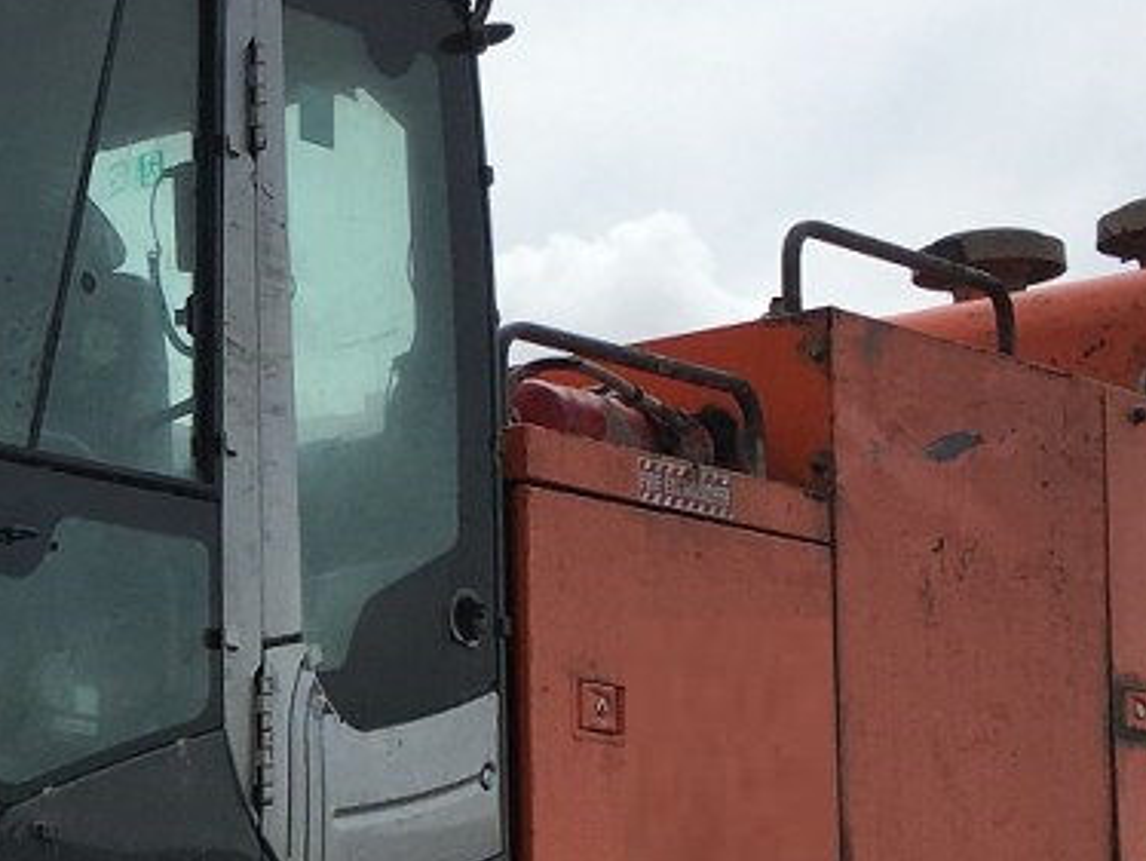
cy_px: 944
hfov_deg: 15.0
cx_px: -450
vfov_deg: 11.8
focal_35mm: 124
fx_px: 4108
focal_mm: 4.15
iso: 25
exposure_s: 1/2564
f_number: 2.2
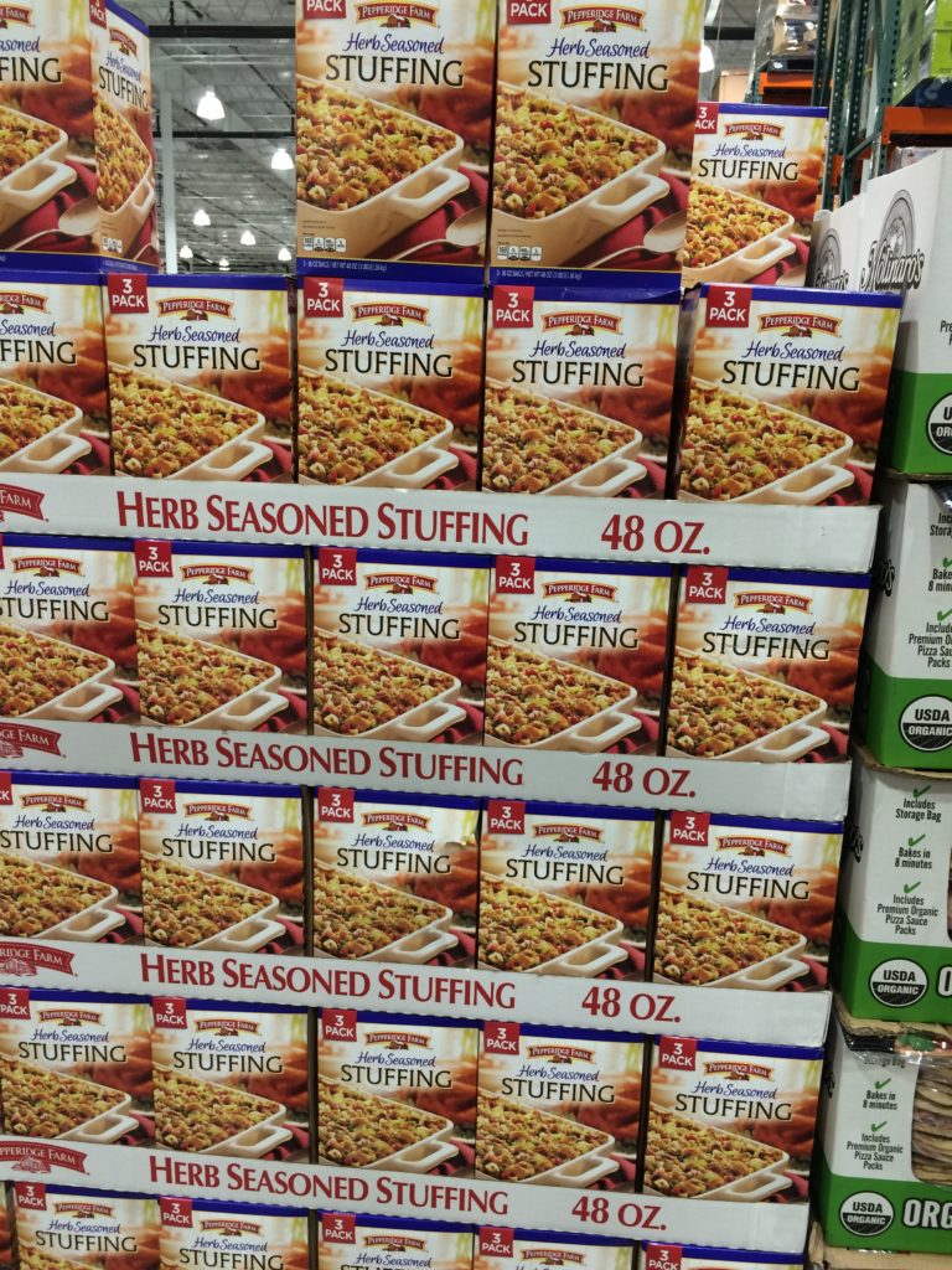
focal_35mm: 29
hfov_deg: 48.2
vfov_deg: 61.7
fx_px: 1063
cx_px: 476
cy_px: 635
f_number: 2.2
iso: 100
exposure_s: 1/33
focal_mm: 4.15
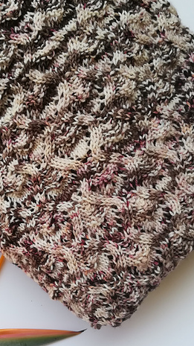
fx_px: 357
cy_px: 217
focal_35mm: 39
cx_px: 59
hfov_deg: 30.1
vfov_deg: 51.1
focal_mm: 3.83
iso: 50
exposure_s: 1/228
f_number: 2.2
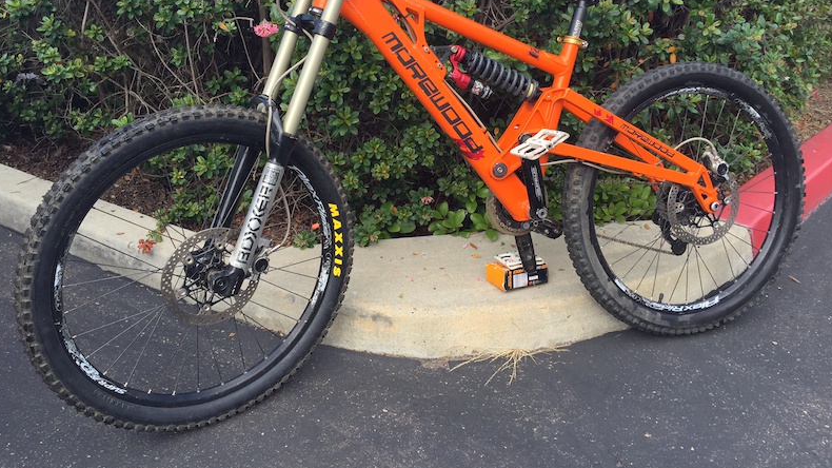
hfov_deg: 61.0
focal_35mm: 32
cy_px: 159
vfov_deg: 36.3
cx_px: 414
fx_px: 706
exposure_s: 1/329
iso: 32
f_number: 2.2
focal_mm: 4.15
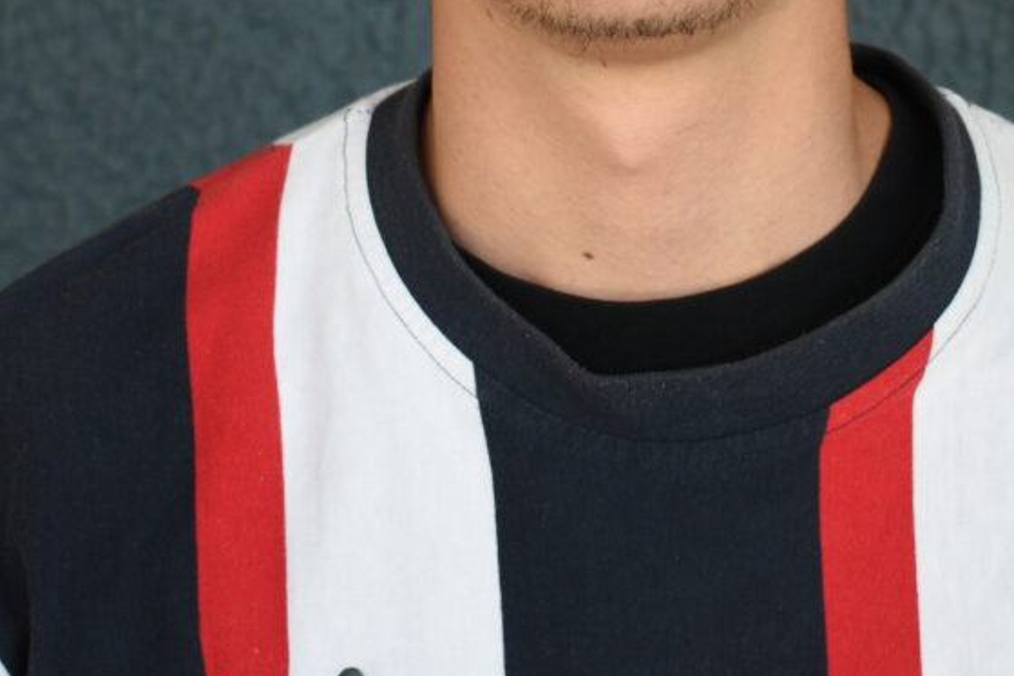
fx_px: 3361
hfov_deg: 17.2
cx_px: 550
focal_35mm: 119
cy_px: -183
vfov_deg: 11.2
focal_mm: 29
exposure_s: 1/50
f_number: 4.2
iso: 400
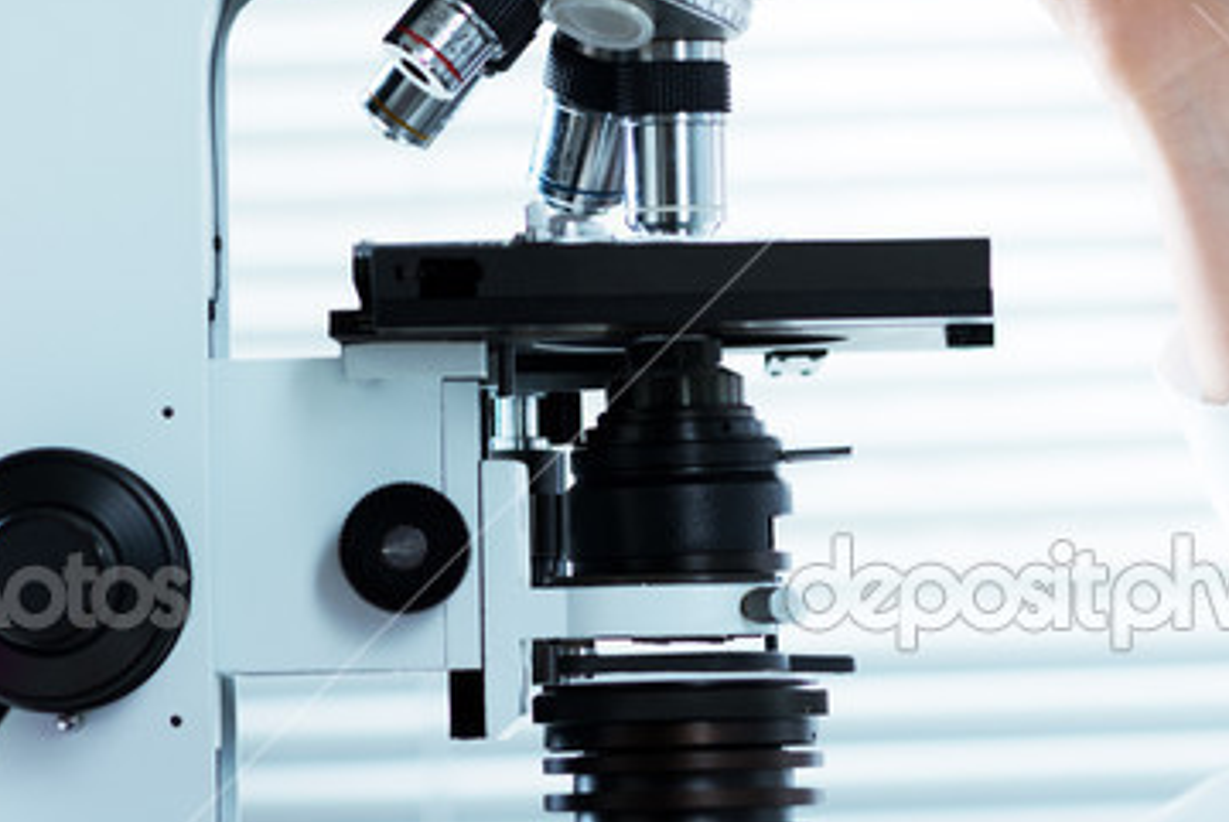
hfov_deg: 6.9
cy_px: -87
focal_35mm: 298
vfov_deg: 4.6
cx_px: 1101
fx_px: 10186
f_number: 4.5
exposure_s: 1/100
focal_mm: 105
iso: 100
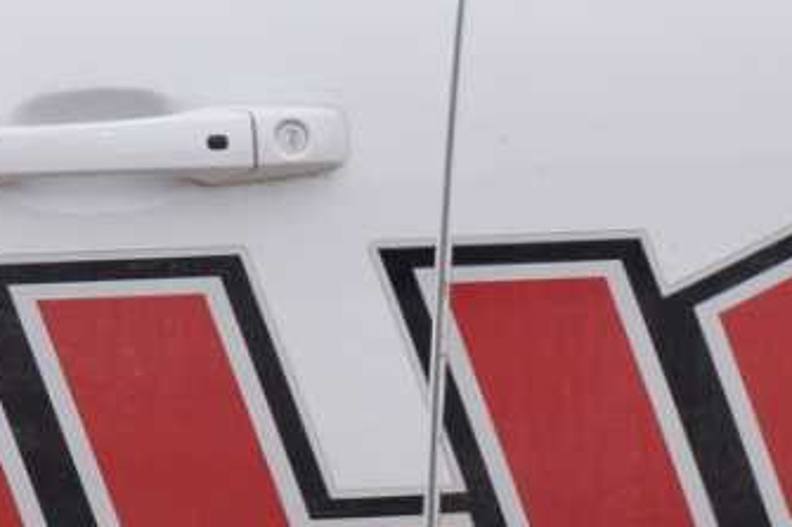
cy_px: -280
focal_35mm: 220
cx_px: -357
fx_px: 4837
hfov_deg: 9.1
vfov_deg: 6.2
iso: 200
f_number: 9
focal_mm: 24
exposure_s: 1/320
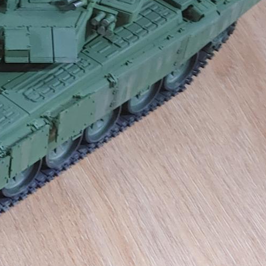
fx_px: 1061
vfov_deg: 14.3
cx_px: -49
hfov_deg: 13.9
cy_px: 95
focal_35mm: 122
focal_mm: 4.36
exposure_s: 1/17
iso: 300
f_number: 1.8
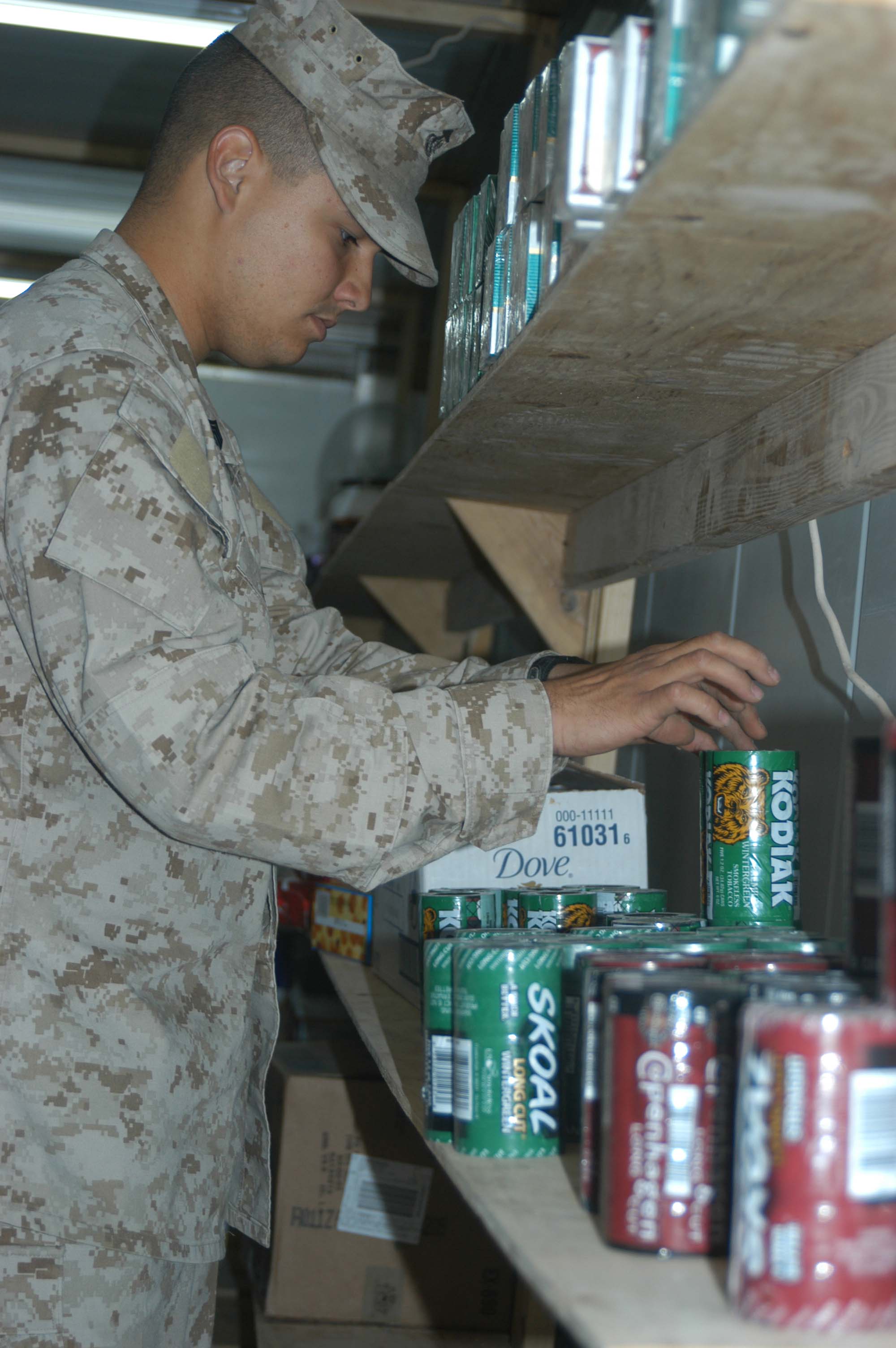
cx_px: 448
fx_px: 2917
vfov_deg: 26.0
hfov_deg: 17.5
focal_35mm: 78
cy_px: 674
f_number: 4.2
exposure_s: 1/125
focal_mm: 52
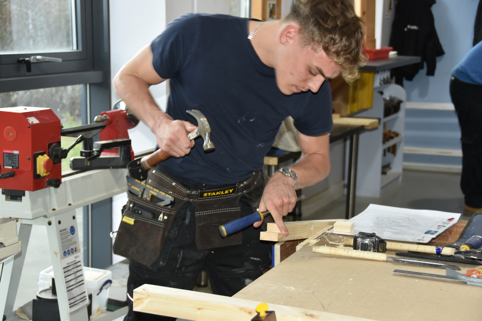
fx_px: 964
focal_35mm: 72
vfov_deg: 18.9
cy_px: 160
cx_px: 241
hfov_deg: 28.1
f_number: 4.5
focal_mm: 48
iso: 400
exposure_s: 1/60
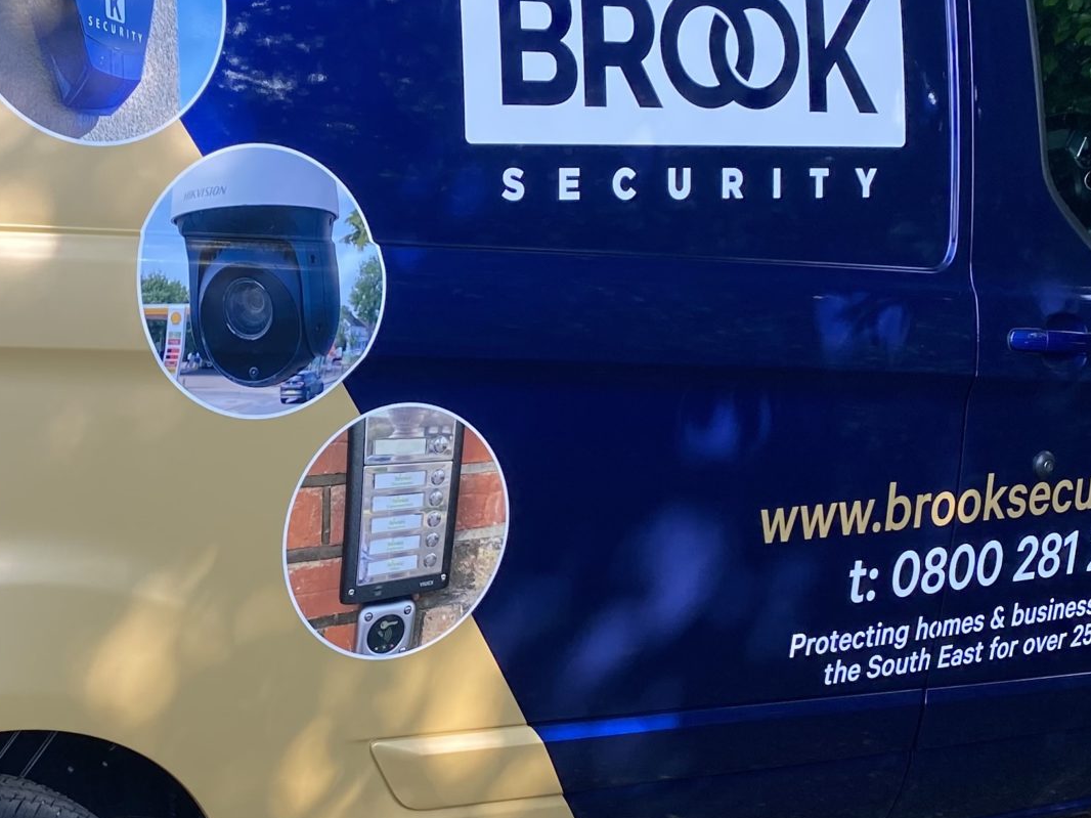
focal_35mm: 61
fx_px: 1922
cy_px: 409
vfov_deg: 24.0
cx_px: 314
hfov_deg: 31.3
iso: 32
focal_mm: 4.25
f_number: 1.8
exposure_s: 1/345
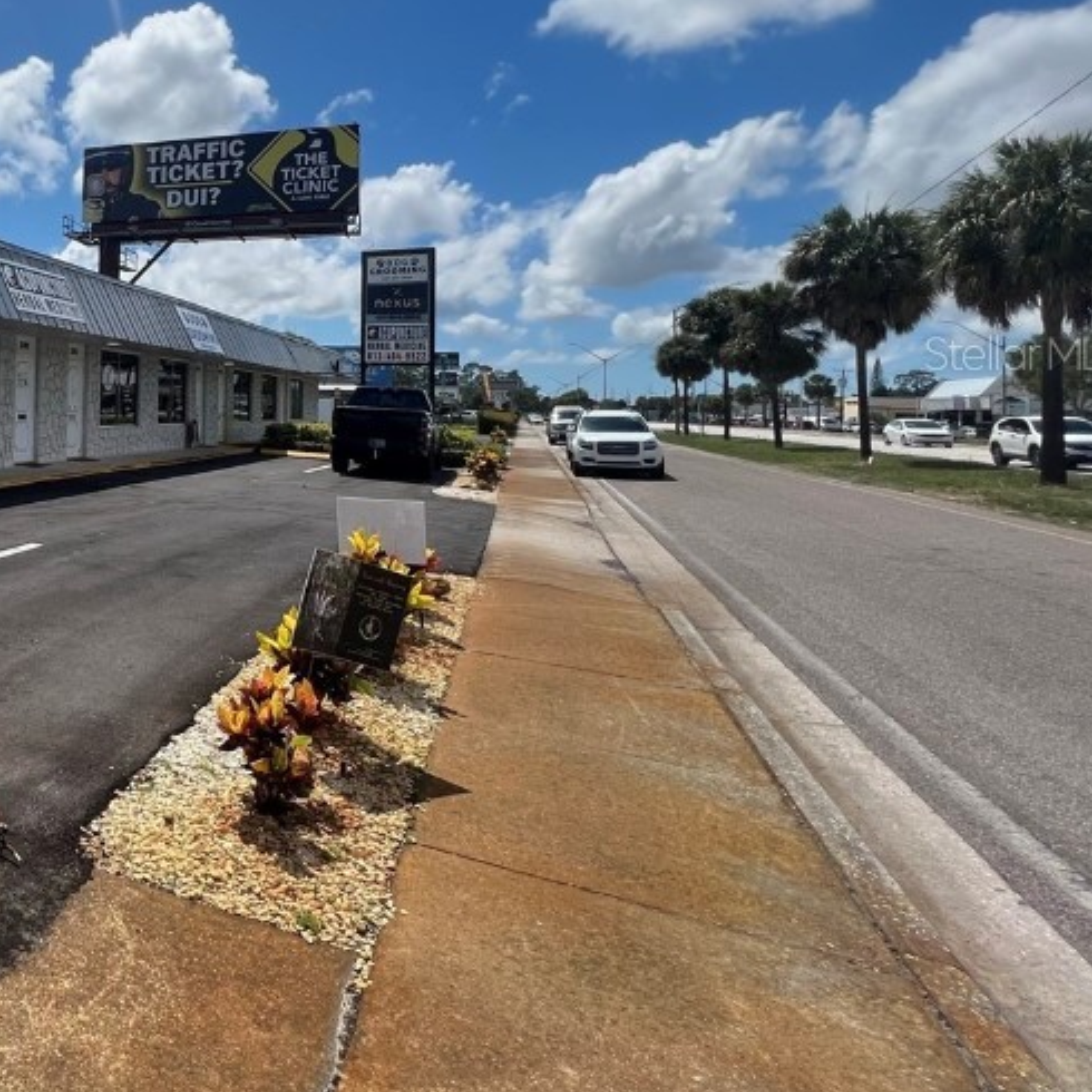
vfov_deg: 63.2
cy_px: 352
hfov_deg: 51.6
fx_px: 857
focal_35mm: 24
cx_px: -7
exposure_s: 1/2597
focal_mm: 1.57
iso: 32
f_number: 1.8
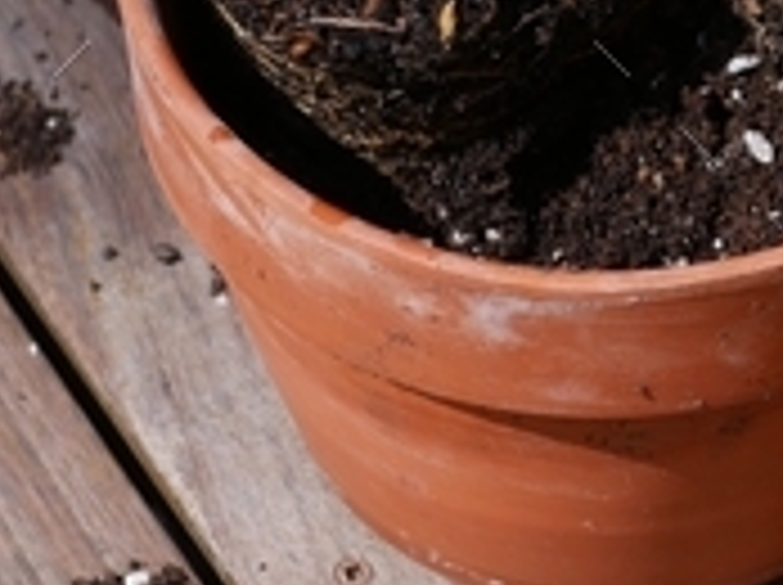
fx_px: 6596
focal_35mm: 292
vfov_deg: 5.1
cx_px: 994
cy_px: 110
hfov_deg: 6.7
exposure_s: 1/1000
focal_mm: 43
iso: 200
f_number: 4
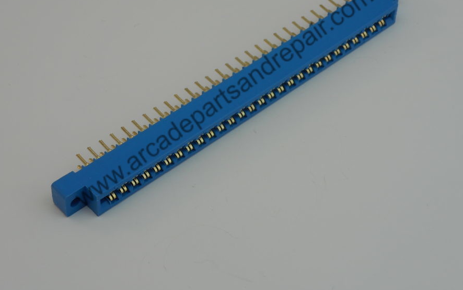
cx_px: 229
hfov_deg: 19.1
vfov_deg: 12.0
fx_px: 1376
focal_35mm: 109
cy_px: 114
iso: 100
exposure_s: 1/60
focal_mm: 15.9
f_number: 5.6
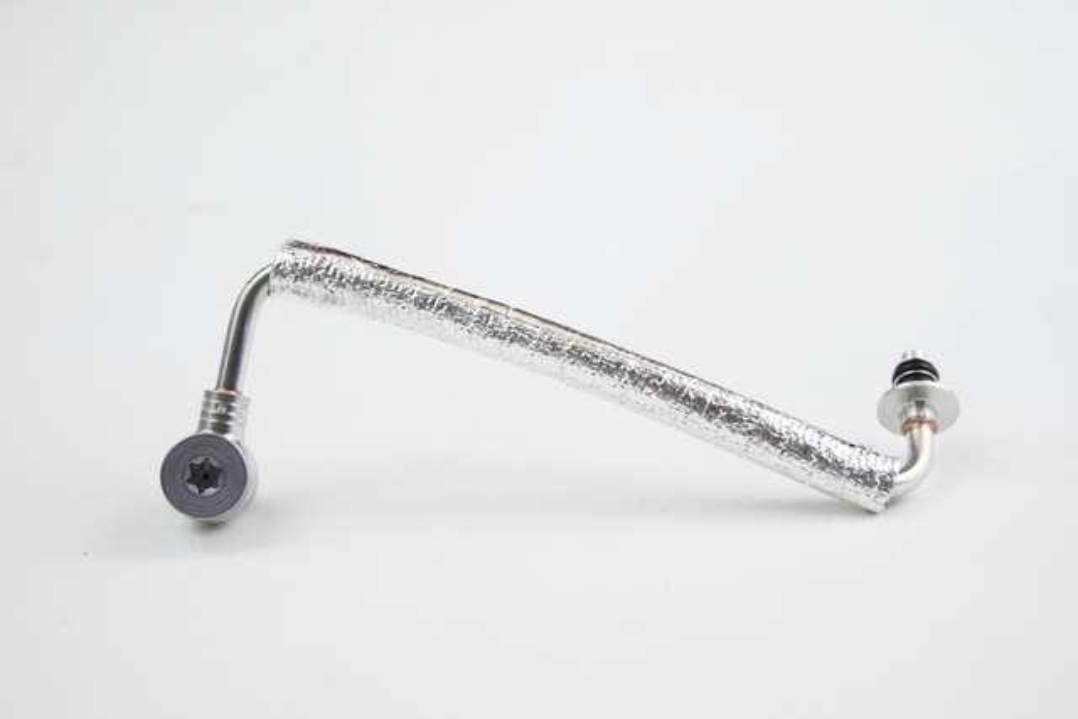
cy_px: 360
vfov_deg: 22.6
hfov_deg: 33.4
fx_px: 1797
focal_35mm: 60
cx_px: 539
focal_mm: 40
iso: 720
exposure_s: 1/60
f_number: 5
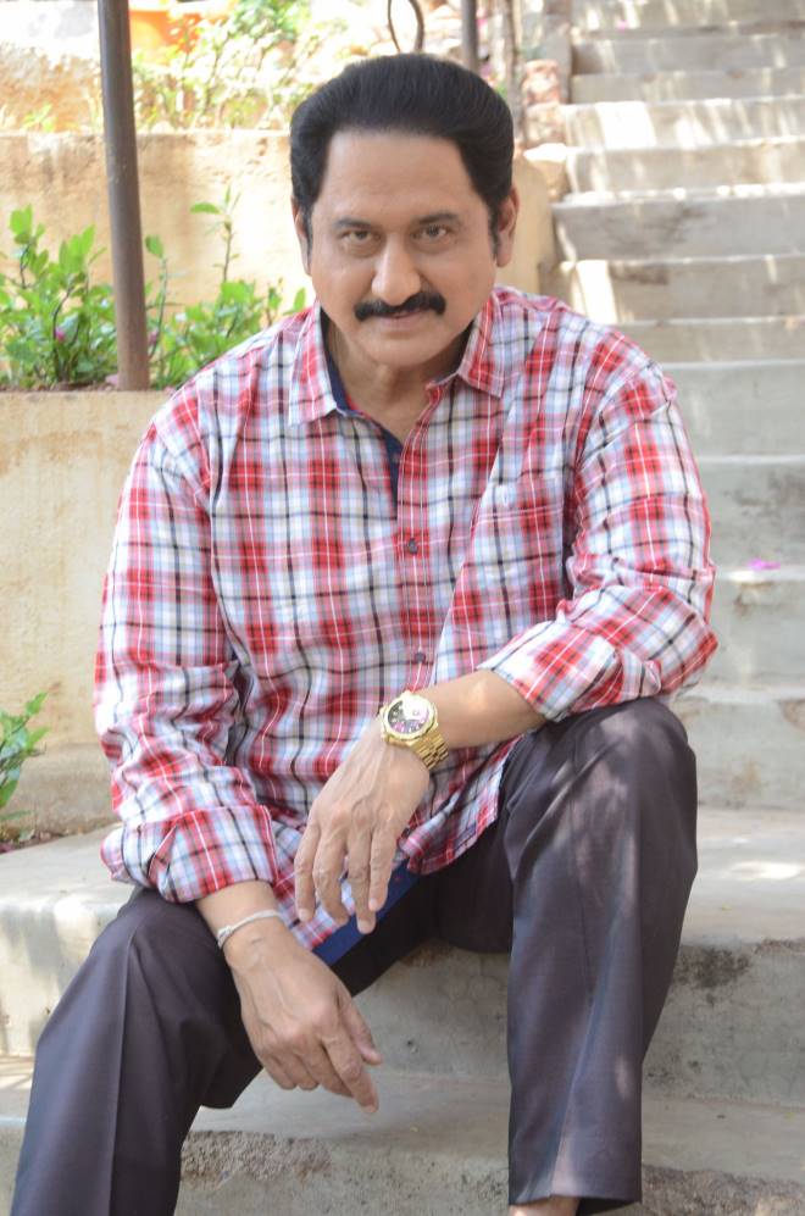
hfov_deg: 17.4
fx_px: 2629
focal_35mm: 78
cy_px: 608
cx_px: 402
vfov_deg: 26.0
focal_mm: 52
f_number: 5
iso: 1000
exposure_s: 1/100
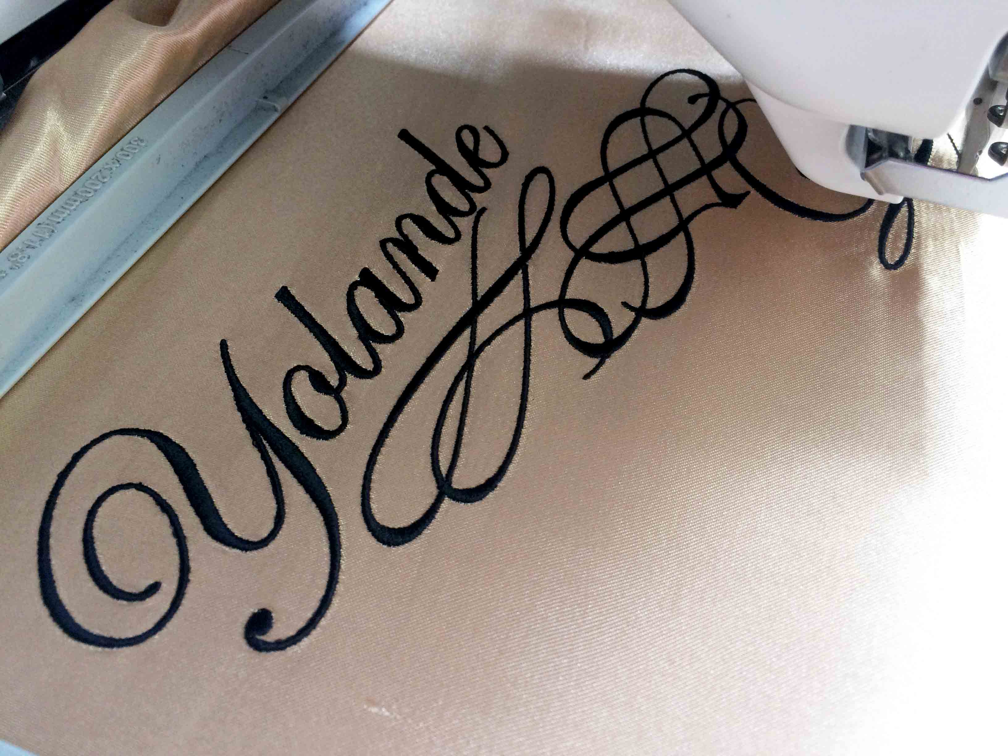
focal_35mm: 29
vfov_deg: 48.2
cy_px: 378
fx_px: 844
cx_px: 504
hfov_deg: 61.7
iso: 125
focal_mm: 4.15
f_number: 2.2
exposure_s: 1/33
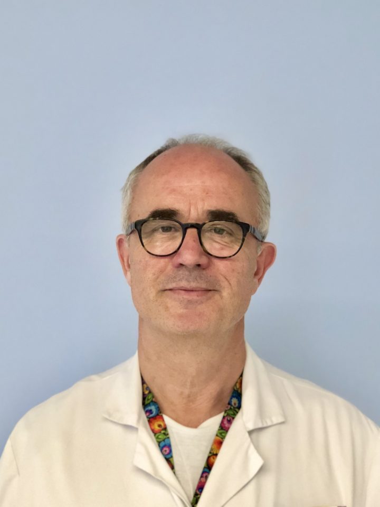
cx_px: 190
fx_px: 834
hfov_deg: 25.7
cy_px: 254
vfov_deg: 33.8
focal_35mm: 57
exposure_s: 1/33
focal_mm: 6.6
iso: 400
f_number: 2.8
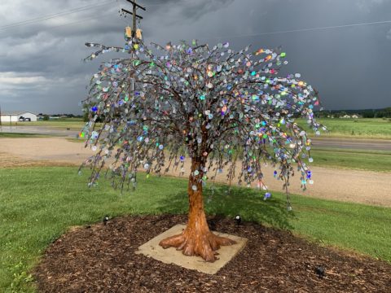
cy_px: 146
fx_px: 294
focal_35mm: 26
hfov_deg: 67.3
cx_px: 196
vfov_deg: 53.1
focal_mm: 4.25
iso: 25
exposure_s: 1/1845
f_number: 1.8
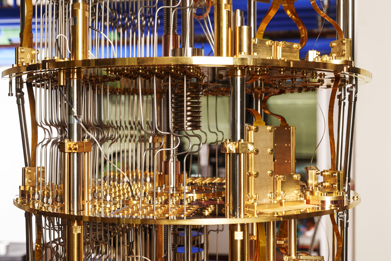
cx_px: 196
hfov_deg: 41.1
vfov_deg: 28.1
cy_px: 130
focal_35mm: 48
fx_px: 521
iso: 320
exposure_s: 1/100
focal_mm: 48
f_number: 7.1
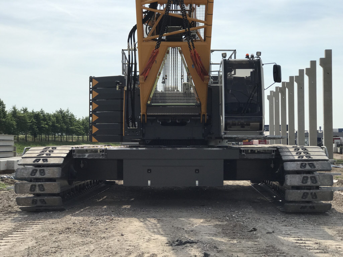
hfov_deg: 33.8
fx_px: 565
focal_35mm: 57
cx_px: 172
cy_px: 128
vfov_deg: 25.7
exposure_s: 1/1709
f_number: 2.8
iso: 20
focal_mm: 6.6
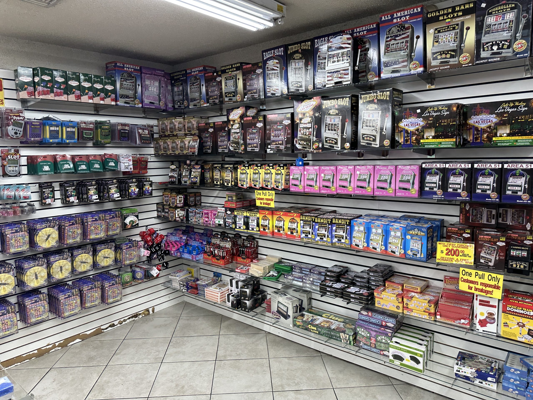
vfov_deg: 56.8
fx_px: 370
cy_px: 200
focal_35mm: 24
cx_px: 266
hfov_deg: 71.6
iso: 125
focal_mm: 6.86
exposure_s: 1/120
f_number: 1.78
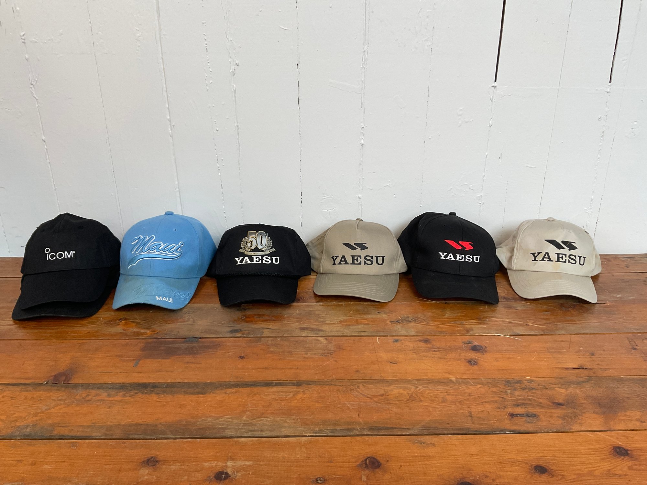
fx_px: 542
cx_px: 324
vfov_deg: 48.2
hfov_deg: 61.7
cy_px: 242
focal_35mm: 29
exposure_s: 1/120
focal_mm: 3
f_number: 1.8
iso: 64
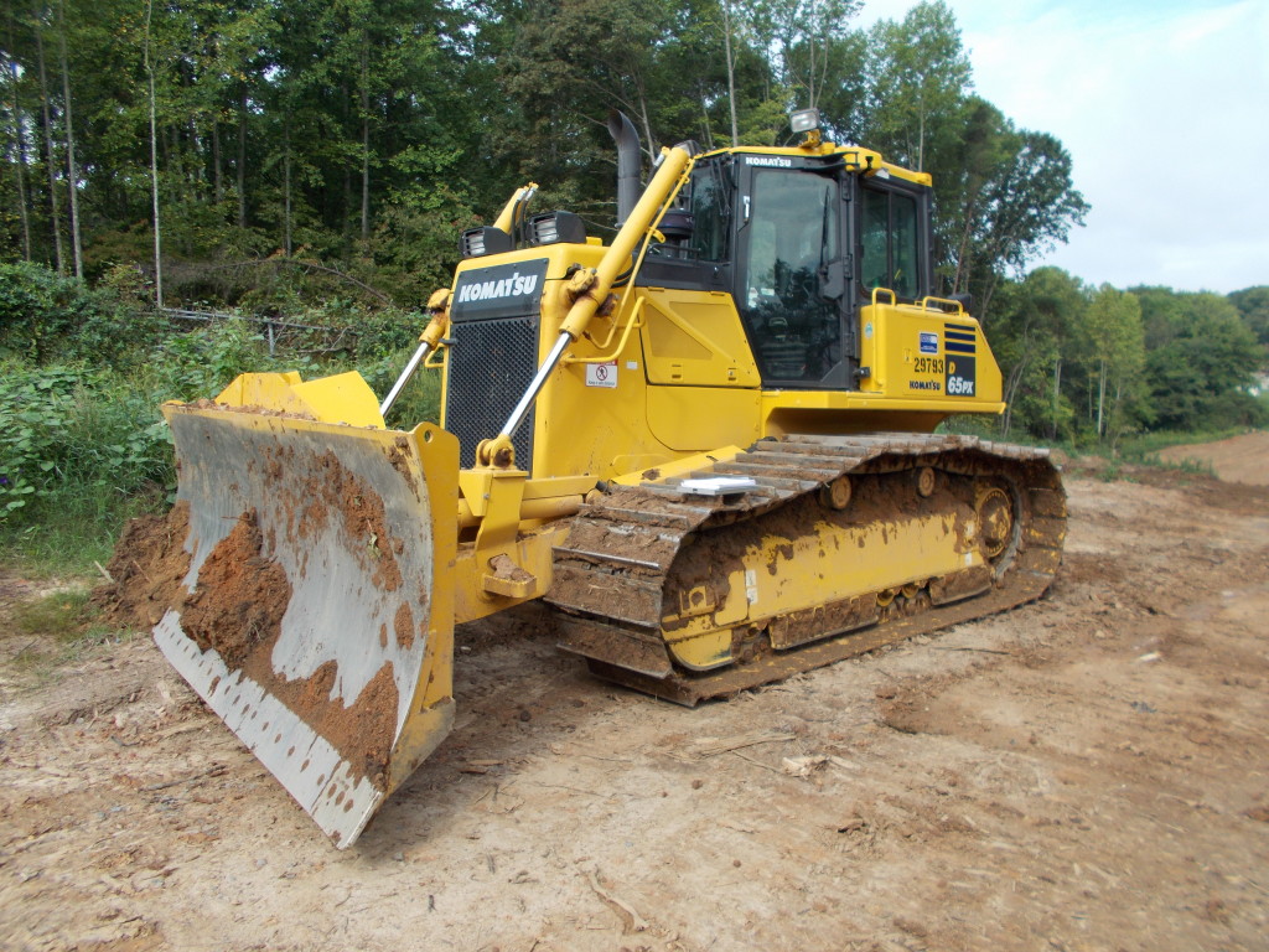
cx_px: 634
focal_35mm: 26
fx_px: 953
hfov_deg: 67.3
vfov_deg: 53.1
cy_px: 476
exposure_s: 1/400
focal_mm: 4.6
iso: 80
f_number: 3.2
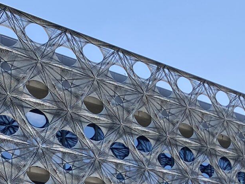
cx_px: -27
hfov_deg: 16.4
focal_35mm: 116
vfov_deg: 12.4
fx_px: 821
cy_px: 231
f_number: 1.8
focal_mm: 3.99
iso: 20
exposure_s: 1/2183
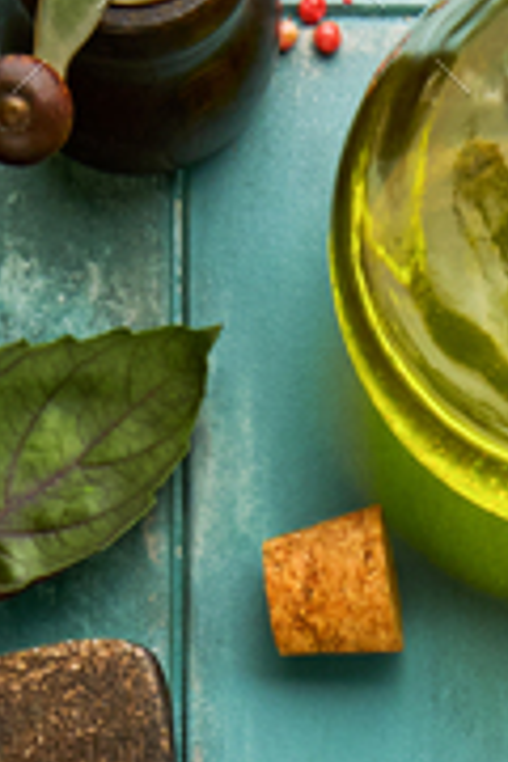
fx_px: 4275
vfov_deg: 9.3
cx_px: 220
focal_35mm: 202
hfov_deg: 6.8
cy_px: 1738
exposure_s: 1/160
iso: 160
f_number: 13
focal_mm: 27.4
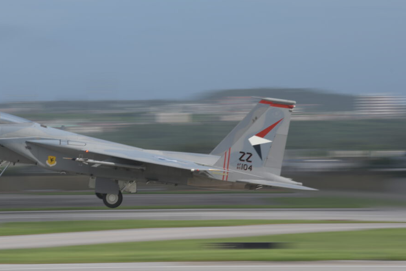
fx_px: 3913
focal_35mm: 347
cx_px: 119
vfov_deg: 4.0
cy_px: 64
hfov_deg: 5.9
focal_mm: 200
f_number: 11
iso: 31
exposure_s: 1/60
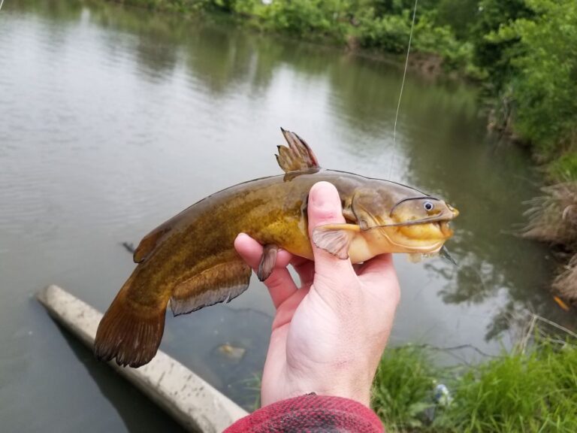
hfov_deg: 67.3
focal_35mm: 26
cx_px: 288
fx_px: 433
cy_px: 216
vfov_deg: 53.1
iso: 64
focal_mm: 4.2
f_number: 1.7
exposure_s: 1/120
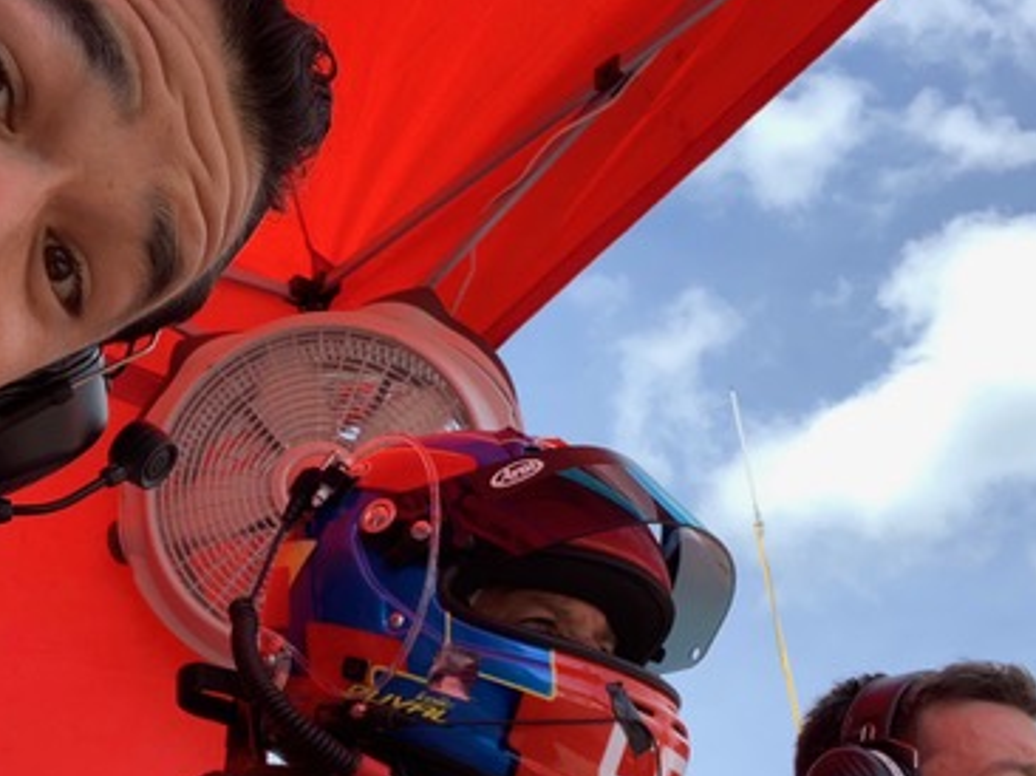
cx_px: 425
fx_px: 1675
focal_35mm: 56
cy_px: 430
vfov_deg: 26.1
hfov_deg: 34.3
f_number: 2.2
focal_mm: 2.87
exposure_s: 1/199
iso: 16
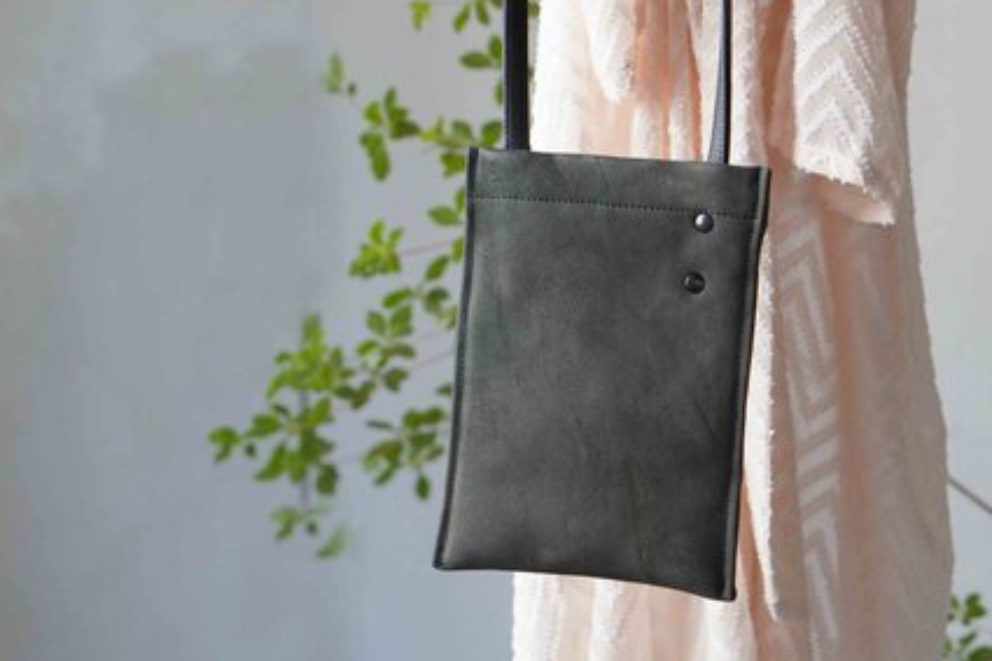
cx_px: 637
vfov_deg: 12.1
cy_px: 178
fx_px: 3112
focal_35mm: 113
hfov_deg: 18.1
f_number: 4
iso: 1000
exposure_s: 1/160
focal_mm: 50
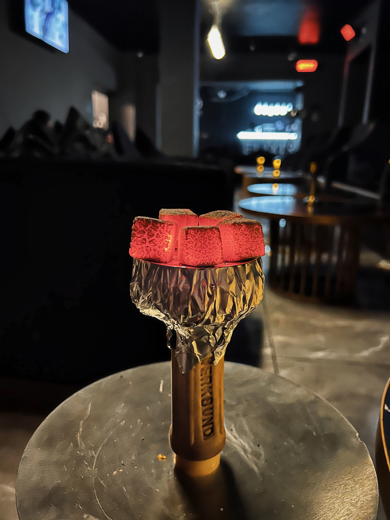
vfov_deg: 67.3
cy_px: 260
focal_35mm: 26
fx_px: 391
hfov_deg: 53.1
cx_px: 195
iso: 640
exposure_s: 1/14
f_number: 1.5
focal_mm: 5.7
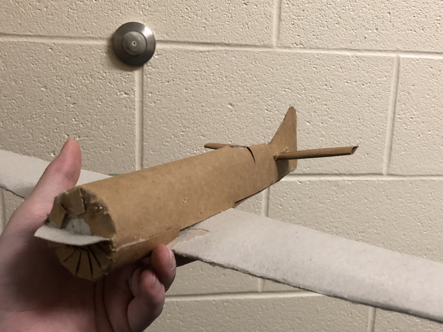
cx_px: 228
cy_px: 170
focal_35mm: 38
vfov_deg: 37.7
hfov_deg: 49.0
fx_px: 486
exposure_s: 1/15
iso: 80
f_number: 1.8
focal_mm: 3.99
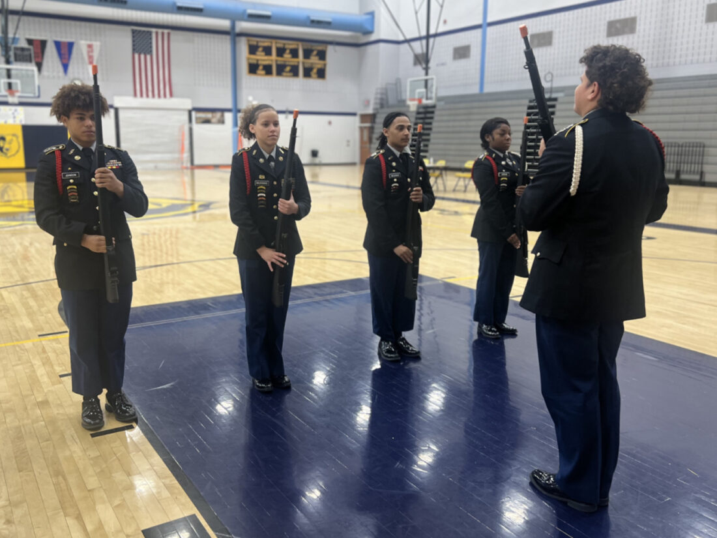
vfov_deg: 53.1
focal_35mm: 26
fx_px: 539
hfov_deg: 67.3
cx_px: 358
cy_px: 269
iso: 125
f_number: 1.5
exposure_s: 1/99
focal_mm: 5.7
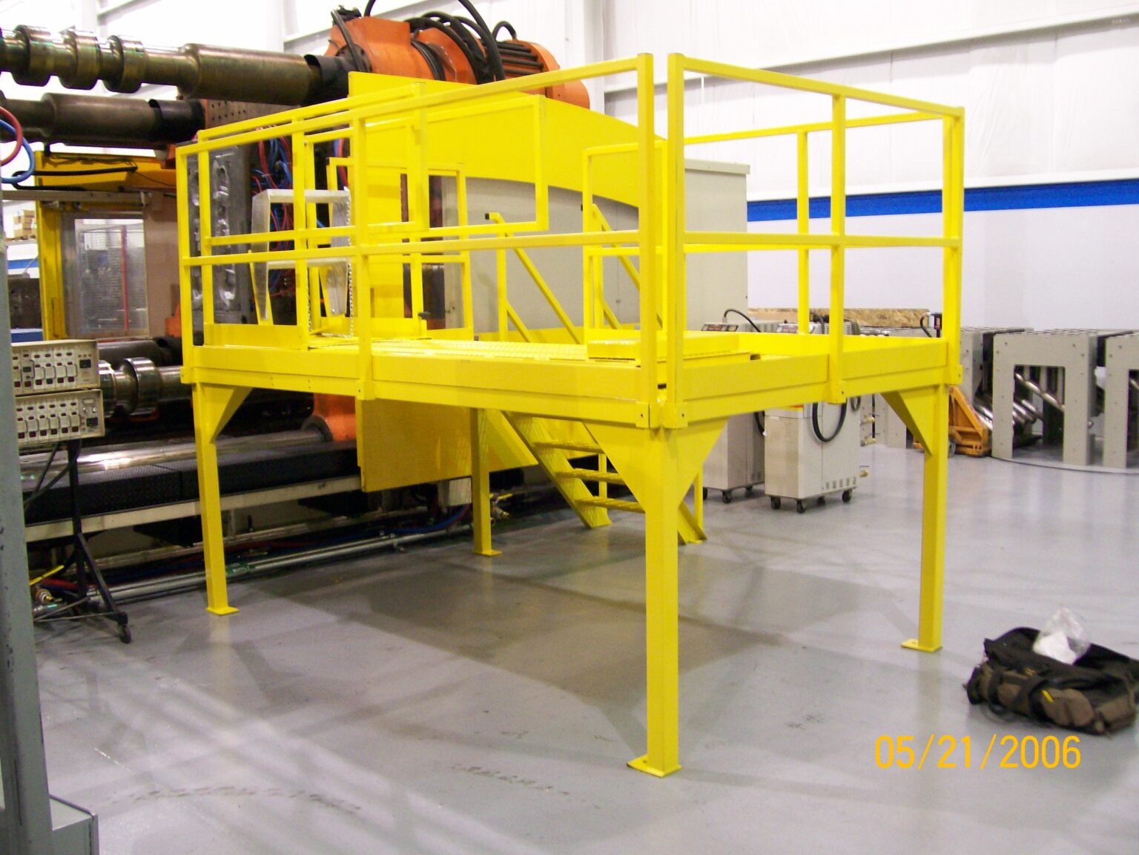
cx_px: 570
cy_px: 428
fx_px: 1185
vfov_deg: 39.7
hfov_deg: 51.4
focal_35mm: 36
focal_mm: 6
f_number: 2.7
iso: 160
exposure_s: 1/14.7
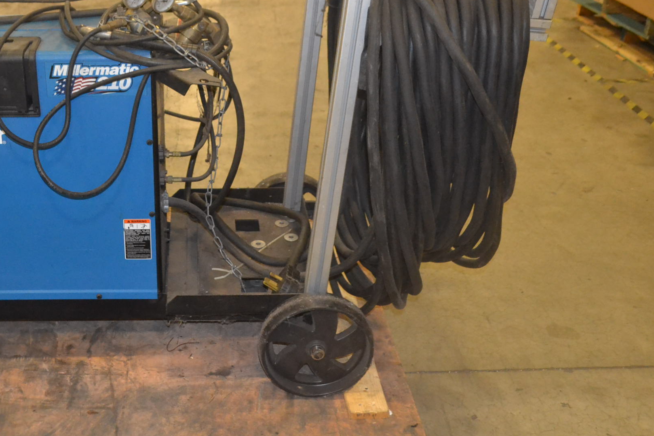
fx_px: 854
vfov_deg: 28.4
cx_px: 202
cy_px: 137
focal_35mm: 47
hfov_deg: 41.2
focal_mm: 22
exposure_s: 1/60
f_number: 3.8
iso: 3200
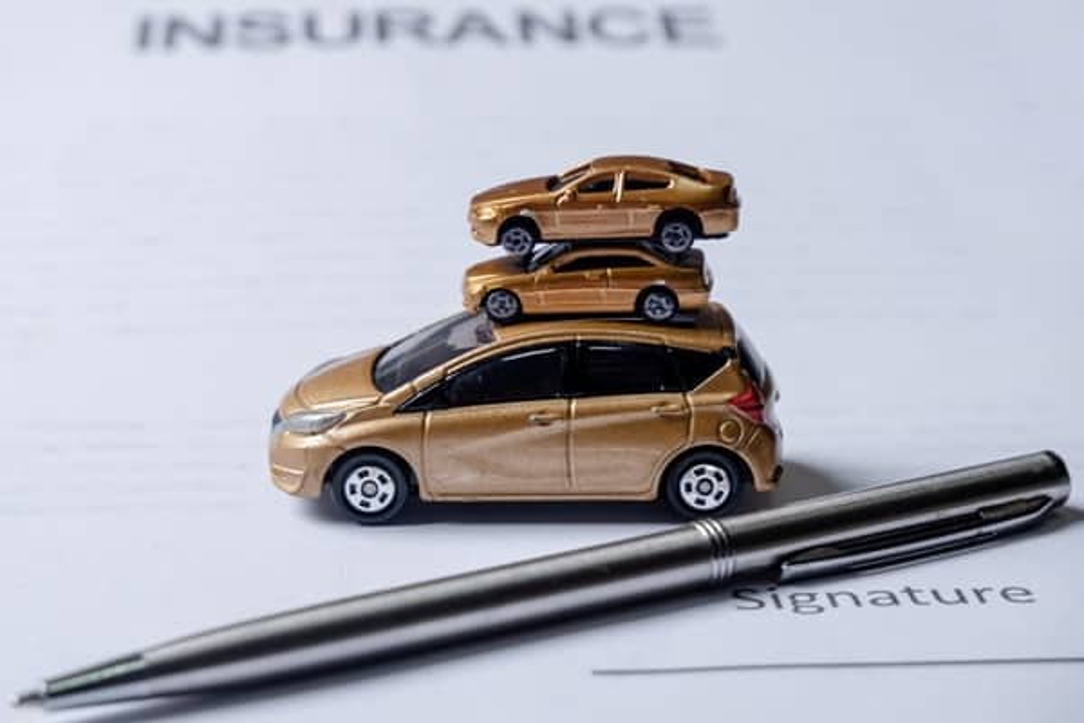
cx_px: 542
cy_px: 362
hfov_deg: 29.7
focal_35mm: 68
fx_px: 2047
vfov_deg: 20.0
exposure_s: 1/80
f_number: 6.4
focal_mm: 45
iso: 250
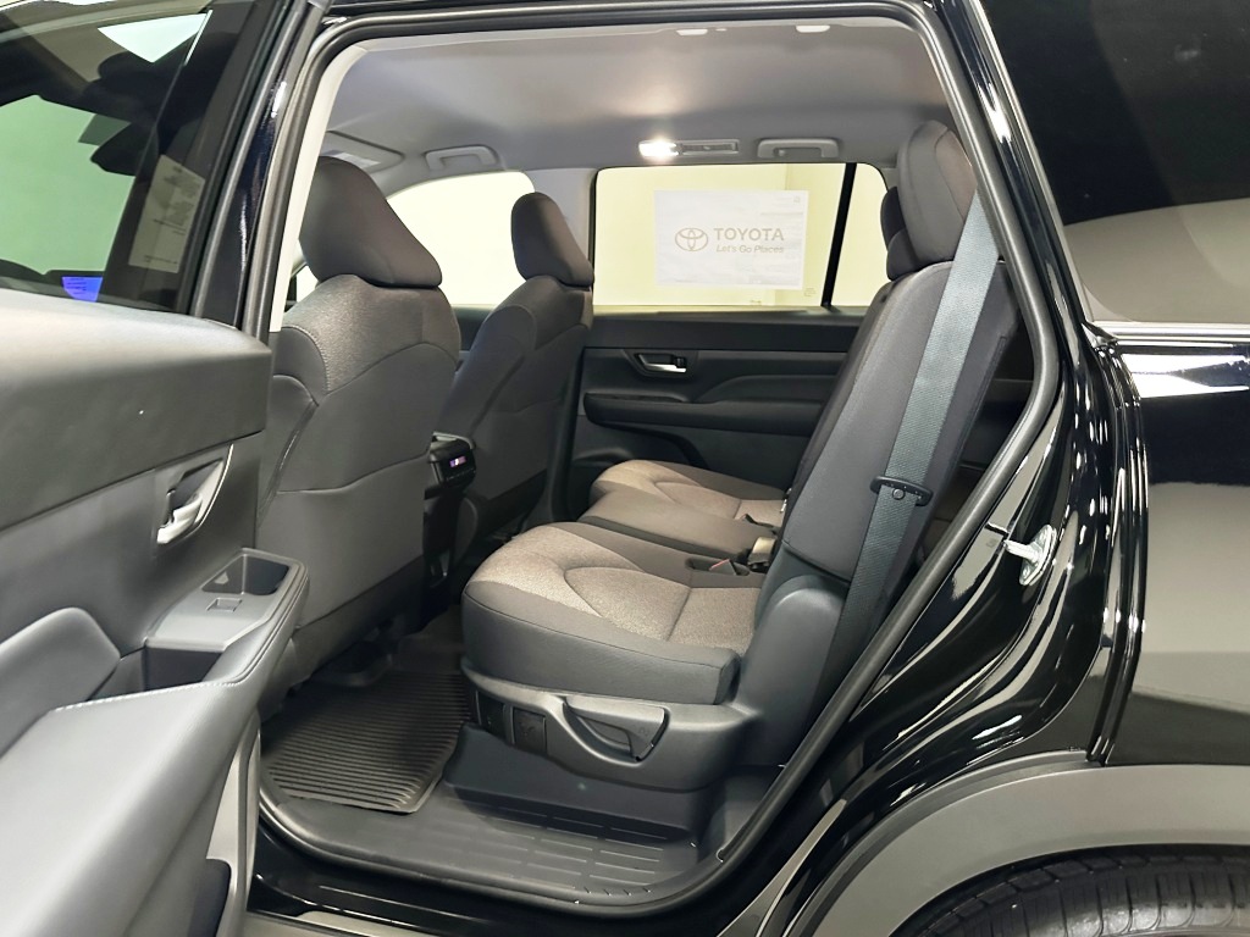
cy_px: 468
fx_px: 867
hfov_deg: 71.6
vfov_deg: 56.8
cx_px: 625
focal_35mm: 24
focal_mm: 6.86
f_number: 1.78
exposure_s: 1/30
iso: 800
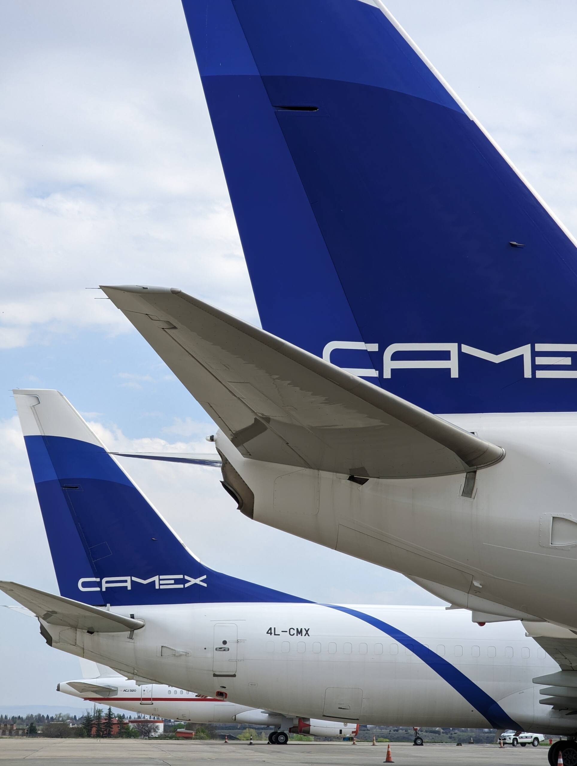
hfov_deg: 14.3
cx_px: 288
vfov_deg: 18.9
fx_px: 2305
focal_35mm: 104
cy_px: 383
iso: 44
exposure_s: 1/437
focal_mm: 19
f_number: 3.5
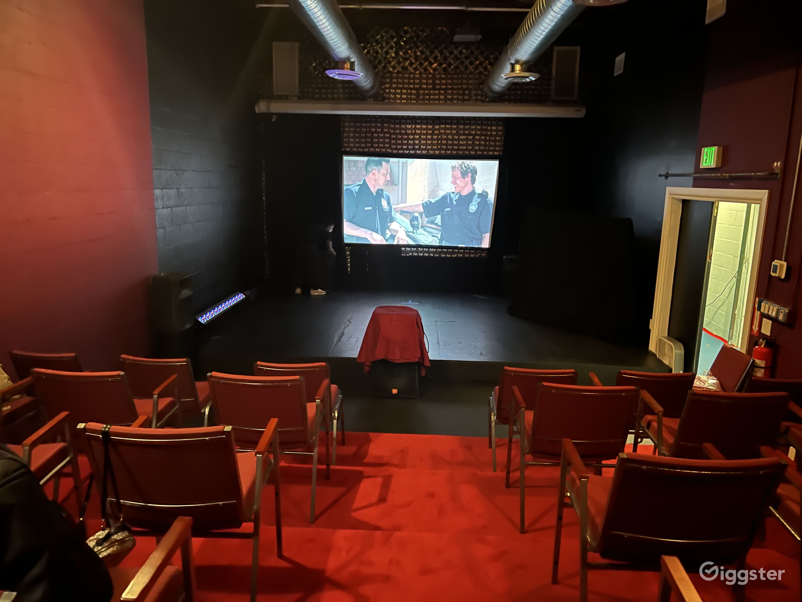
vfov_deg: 53.1
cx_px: 401
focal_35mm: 26
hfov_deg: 67.3
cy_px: 301
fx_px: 602
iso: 1250
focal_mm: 5.7
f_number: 1.5
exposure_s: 1/9
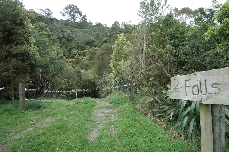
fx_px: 153
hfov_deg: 73.7
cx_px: 114
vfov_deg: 53.1
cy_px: 76
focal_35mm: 24
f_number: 7.1
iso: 12800
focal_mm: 8.8
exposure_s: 1/800
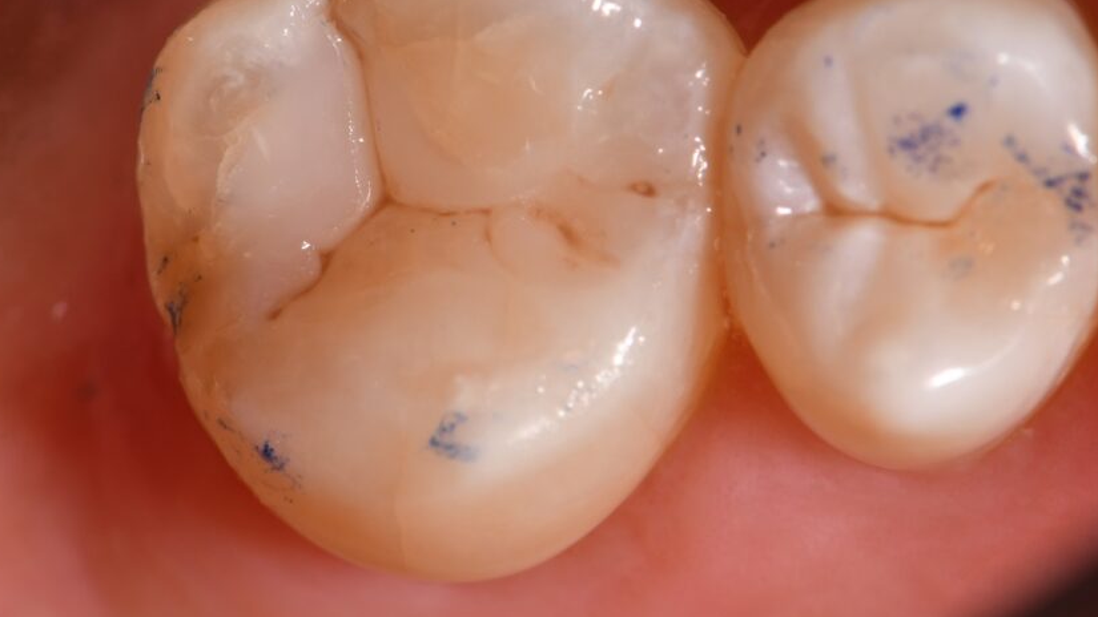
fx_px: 5939
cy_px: 203
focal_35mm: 204
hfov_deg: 10.6
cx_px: 535
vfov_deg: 6.0
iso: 200
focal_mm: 105
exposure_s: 1/200
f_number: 32
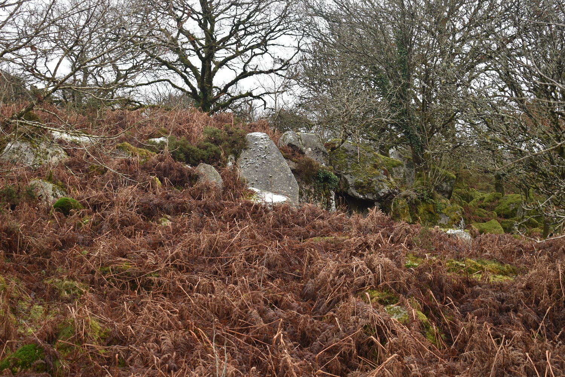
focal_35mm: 63
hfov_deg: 31.9
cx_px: 282
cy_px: 188
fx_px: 989
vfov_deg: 21.6
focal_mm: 42
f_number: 5
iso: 100
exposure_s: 1/40
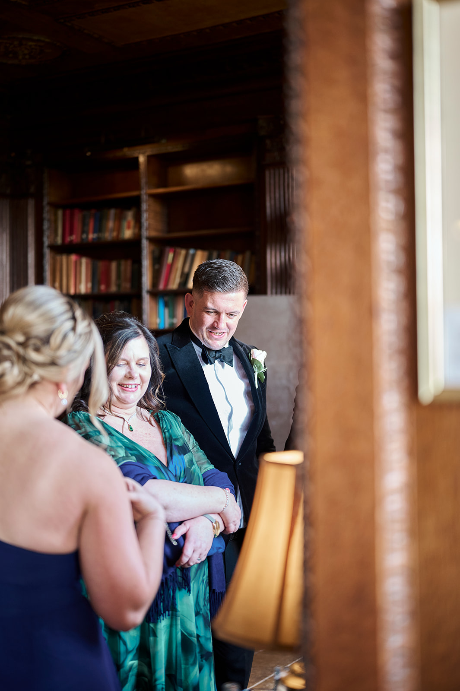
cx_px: 230
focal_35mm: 50
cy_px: 346
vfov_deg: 39.6
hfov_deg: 27.0
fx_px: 959
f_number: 1.8
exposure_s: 1/320
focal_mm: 50
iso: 800
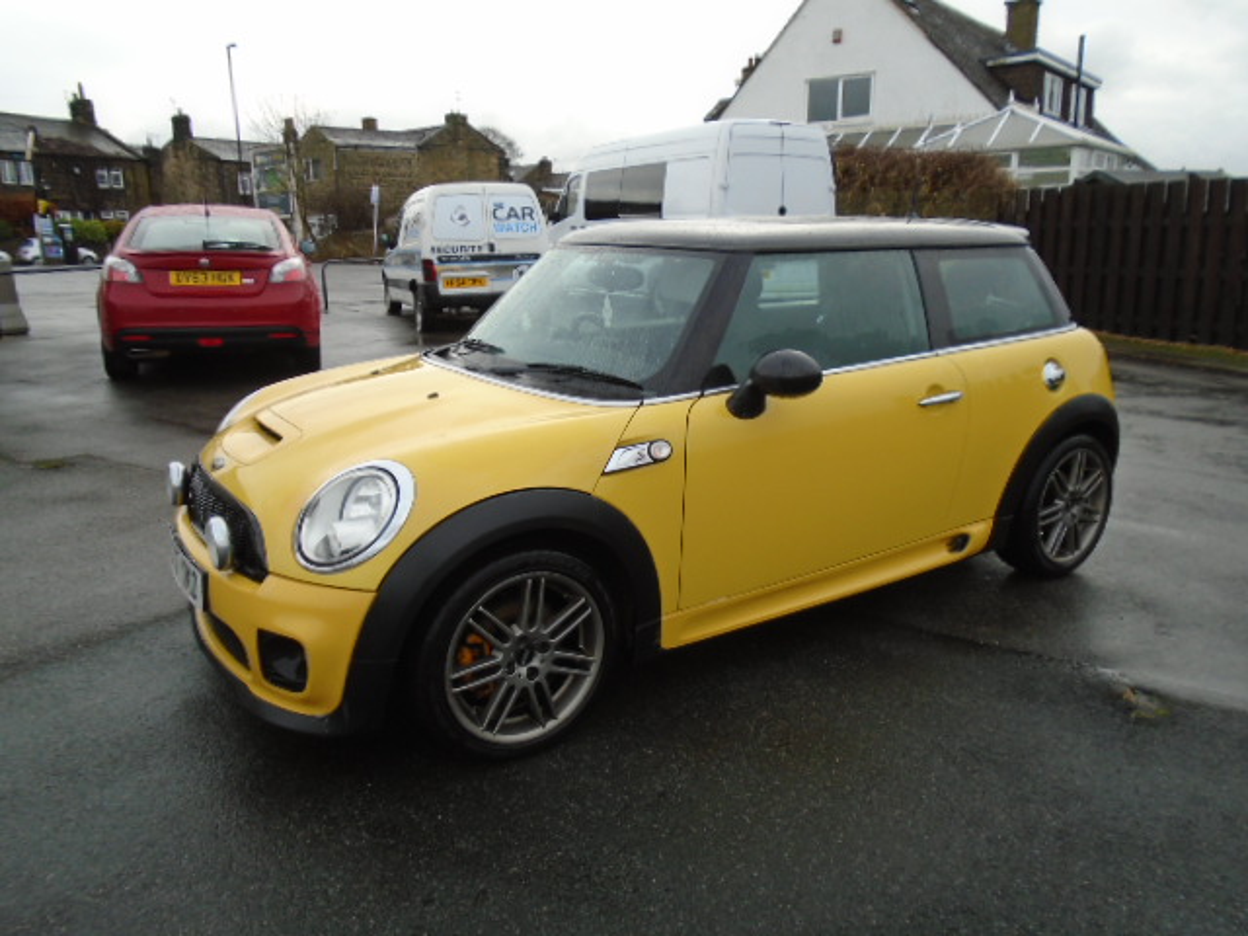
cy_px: 468
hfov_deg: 67.3
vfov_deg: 53.1
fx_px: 937
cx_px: 624
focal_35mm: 26
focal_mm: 4.6
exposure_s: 1/200
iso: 100
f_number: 3.2
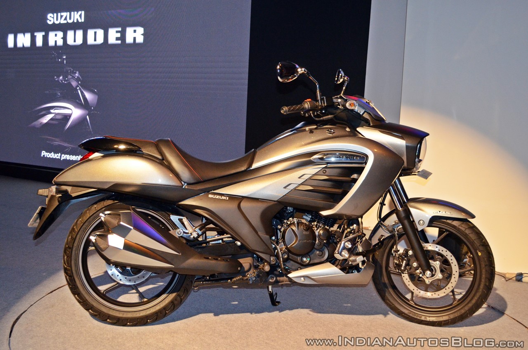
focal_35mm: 33
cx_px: 264
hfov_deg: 57.3
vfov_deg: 39.8
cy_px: 175
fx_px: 483
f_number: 4
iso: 1250
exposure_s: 1/60
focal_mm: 22
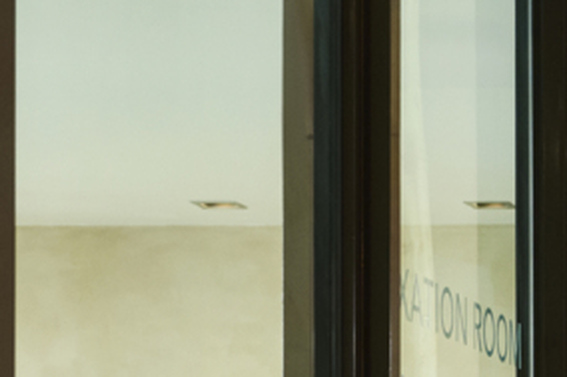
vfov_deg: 7.1
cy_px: 625
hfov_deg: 9.9
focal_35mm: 190
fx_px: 2991
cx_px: 1226
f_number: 8
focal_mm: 27
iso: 400
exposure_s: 1/6
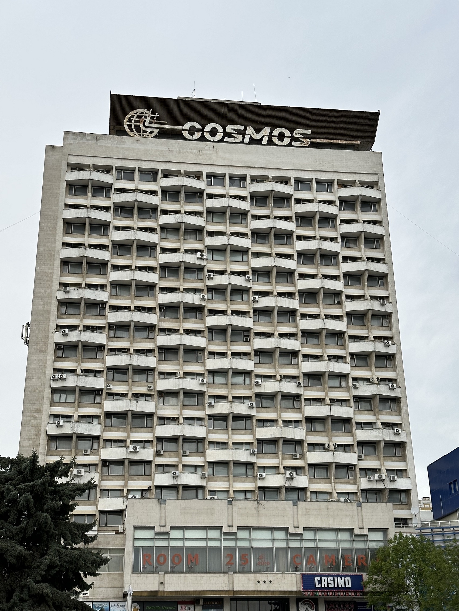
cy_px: 306
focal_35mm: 48
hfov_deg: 30.3
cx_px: 230
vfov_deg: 39.7
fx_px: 849
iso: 64
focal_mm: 6.86
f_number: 1.78
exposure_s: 1/491
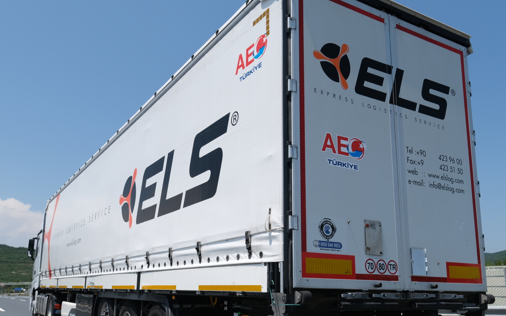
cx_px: 222
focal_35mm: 33
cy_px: 186
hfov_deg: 58.0
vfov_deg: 38.2
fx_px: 455
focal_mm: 16
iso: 200
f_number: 4
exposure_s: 1/2000
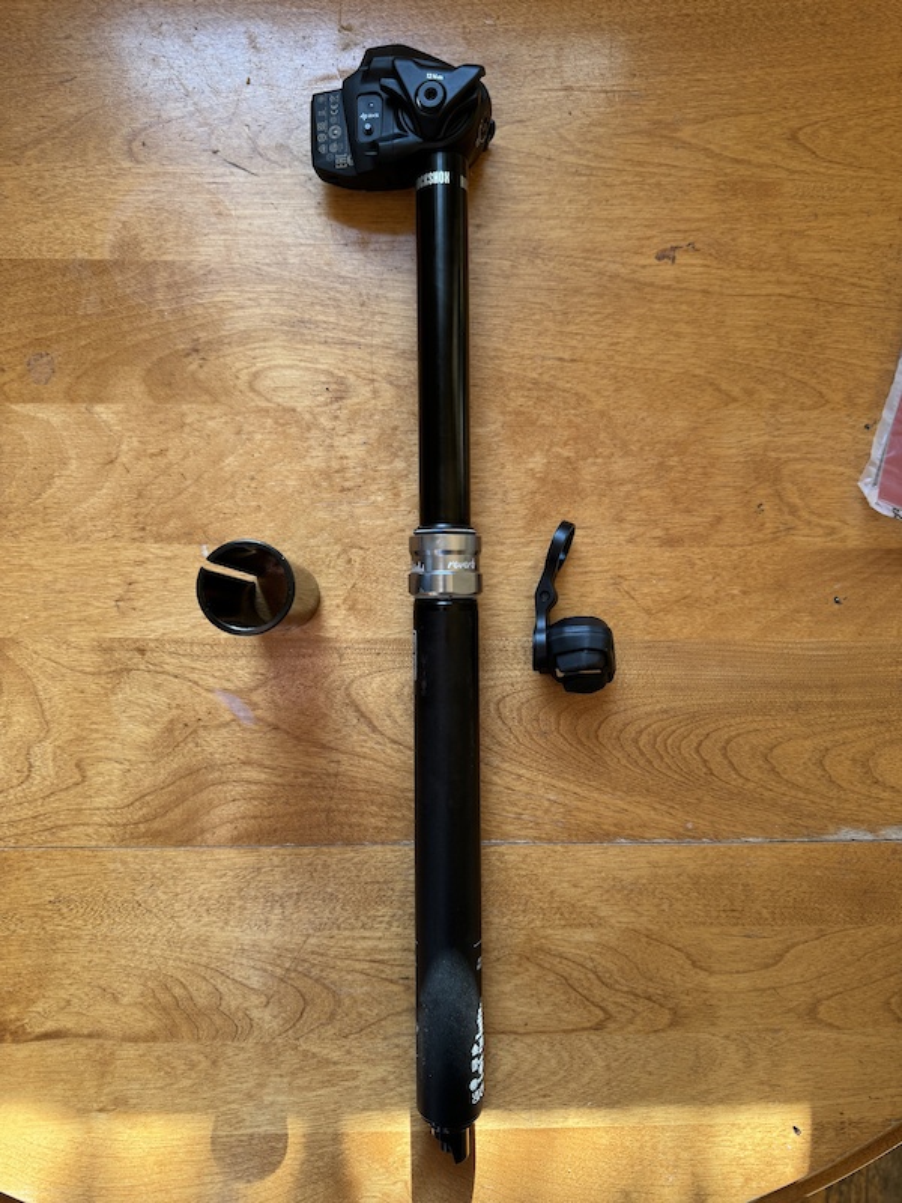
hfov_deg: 56.8
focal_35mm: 24
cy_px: 602
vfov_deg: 71.6
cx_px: 451
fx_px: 834
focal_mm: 6.76
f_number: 1.78
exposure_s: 1/121
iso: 100
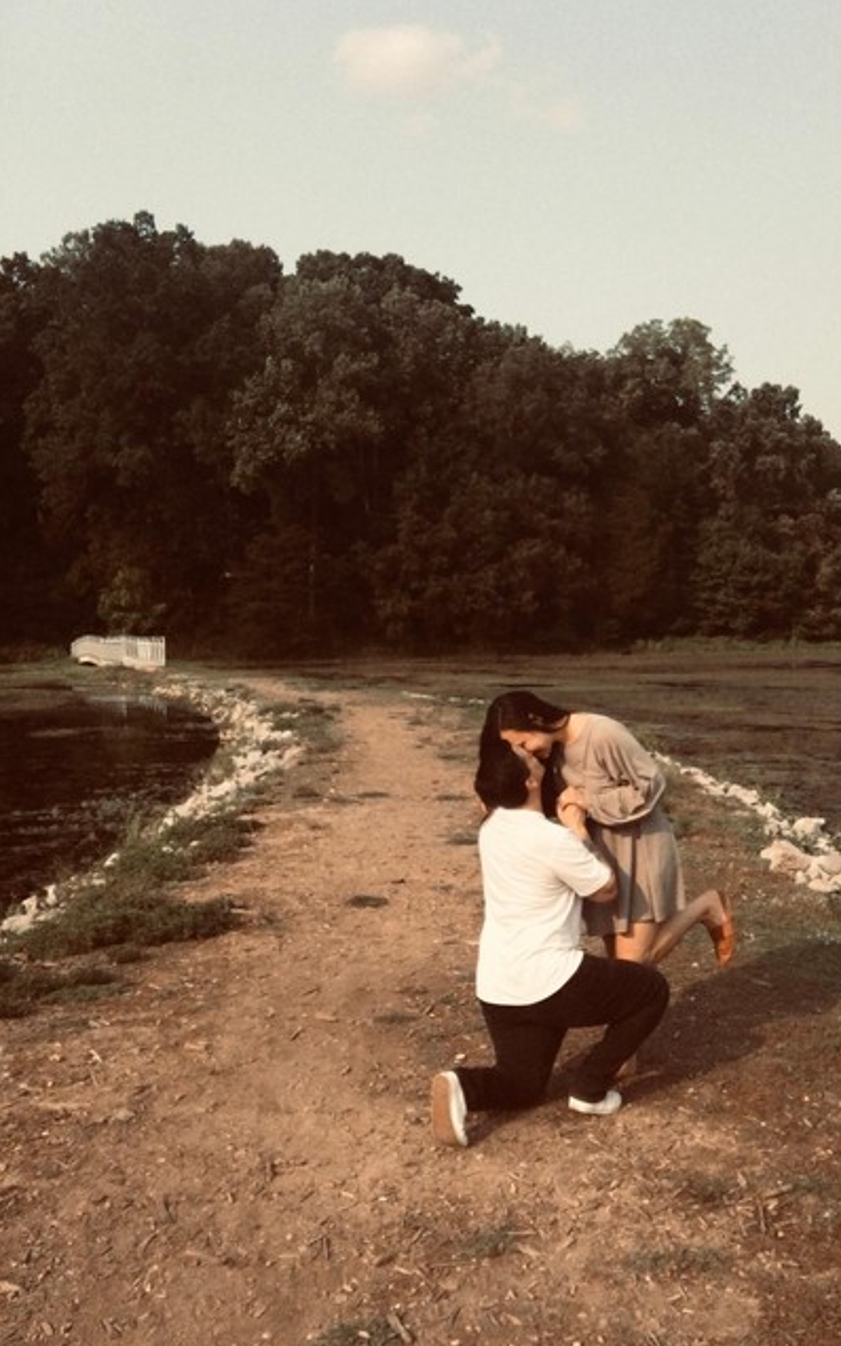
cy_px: 674
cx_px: 501
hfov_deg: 38.2
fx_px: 1210
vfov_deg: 58.1
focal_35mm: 33
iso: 32
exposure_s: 1/2717
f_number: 2.2
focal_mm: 2.65
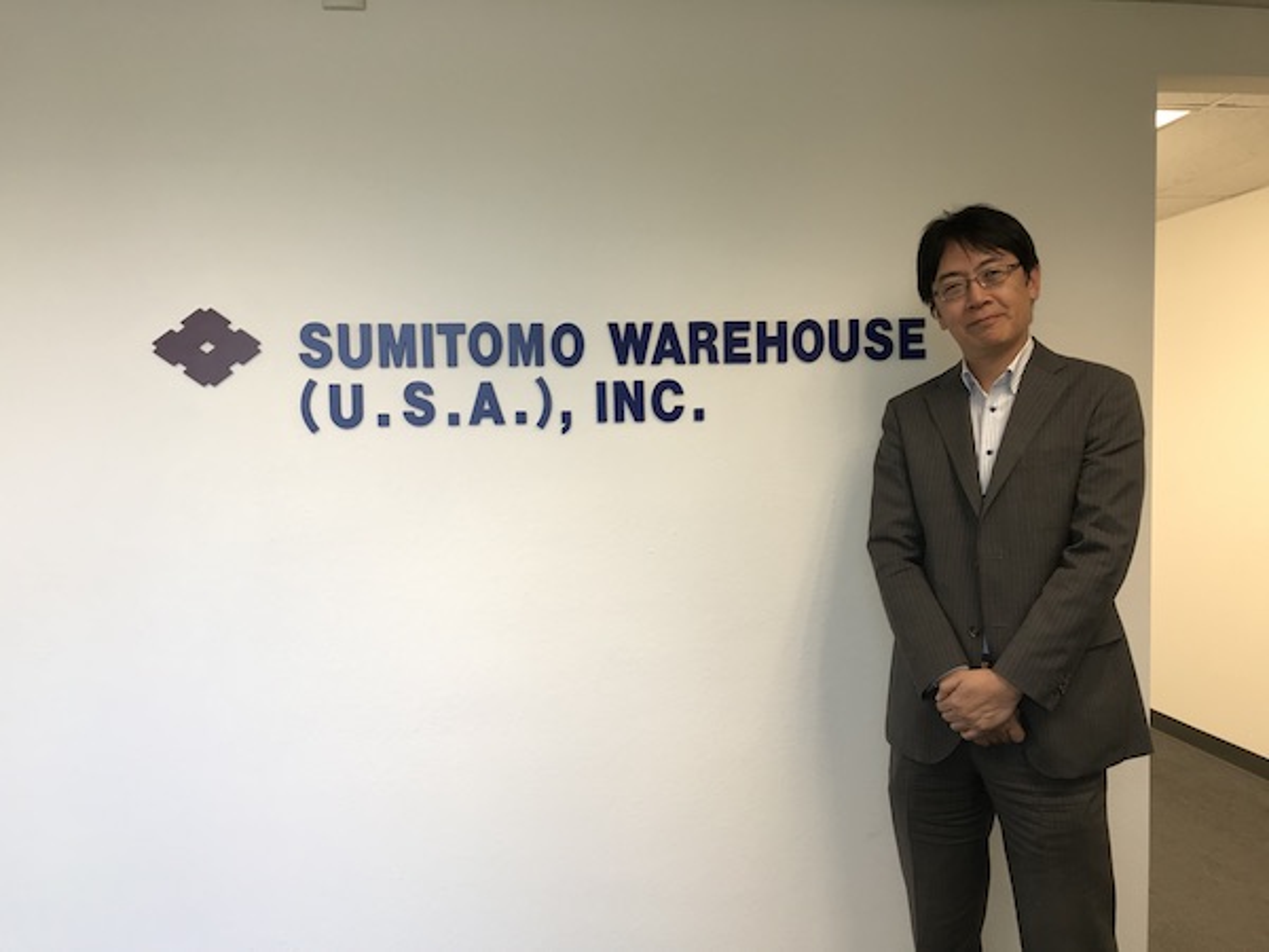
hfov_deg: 63.4
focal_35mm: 28
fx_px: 1026
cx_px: 634
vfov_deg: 49.7
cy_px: 476
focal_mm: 3.99
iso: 25
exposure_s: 1/60
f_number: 1.8
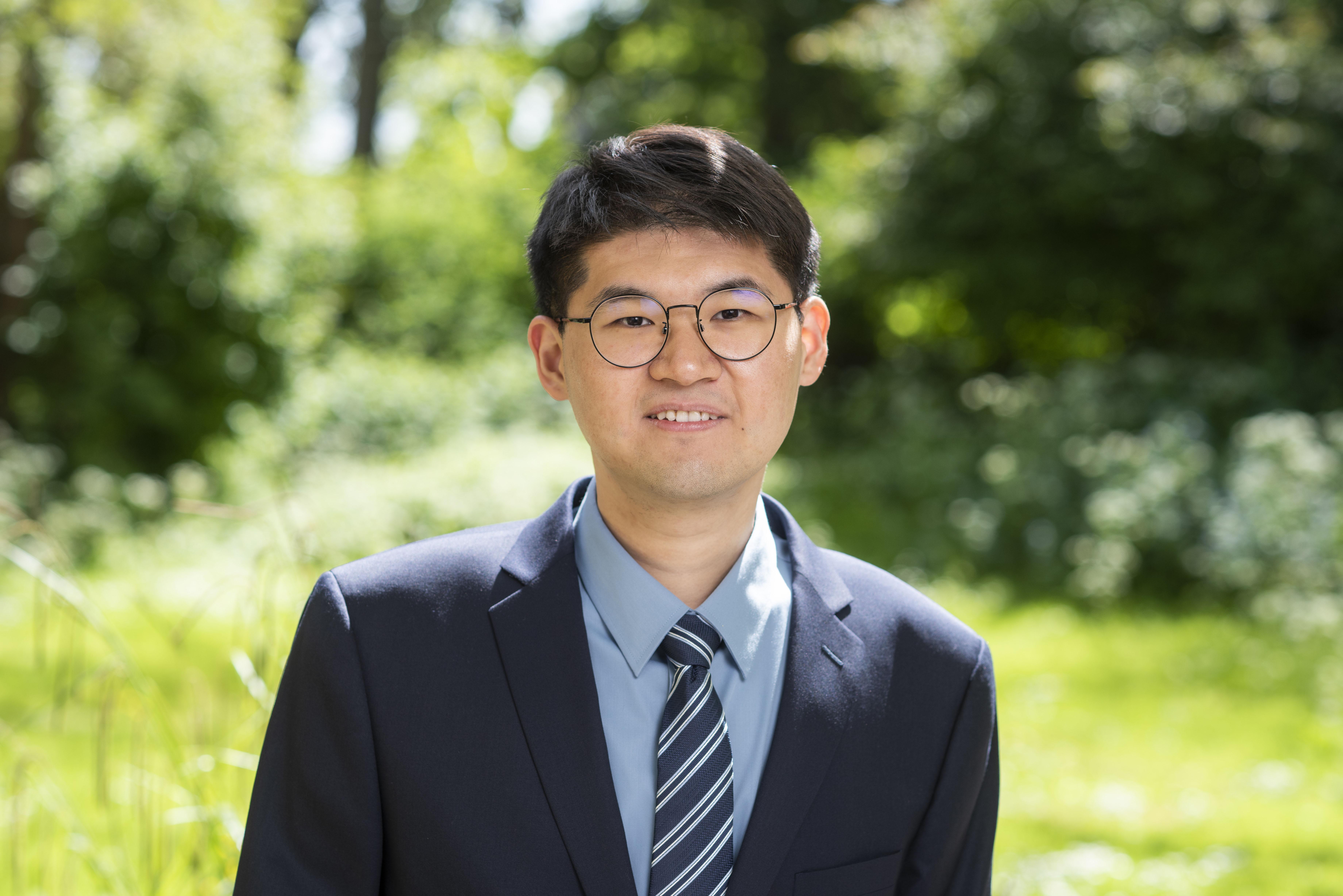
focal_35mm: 105
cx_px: 672
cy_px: 448
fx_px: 3918
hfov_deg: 19.5
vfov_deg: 13.1
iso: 100
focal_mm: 105
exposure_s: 1/200
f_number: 4
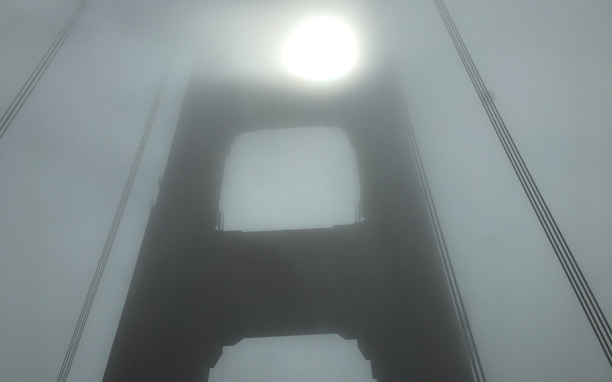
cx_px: 306
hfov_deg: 61.2
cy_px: 220
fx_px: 517
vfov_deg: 40.5
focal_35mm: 31
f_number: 2.2
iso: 25
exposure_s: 1/8547
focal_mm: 4.15
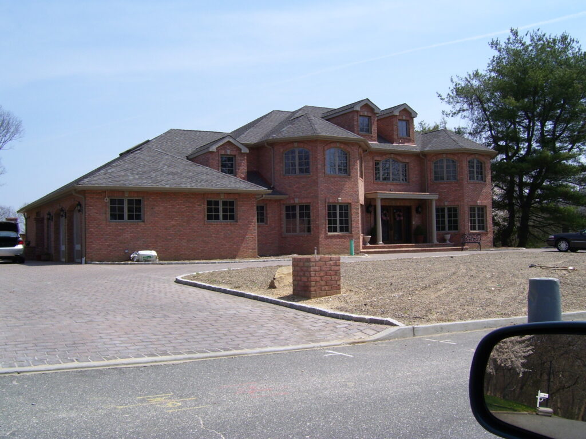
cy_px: 220
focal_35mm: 37
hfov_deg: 50.1
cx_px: 293
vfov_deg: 38.7
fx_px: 626
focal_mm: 6
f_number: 4.8
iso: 80
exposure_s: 1/750
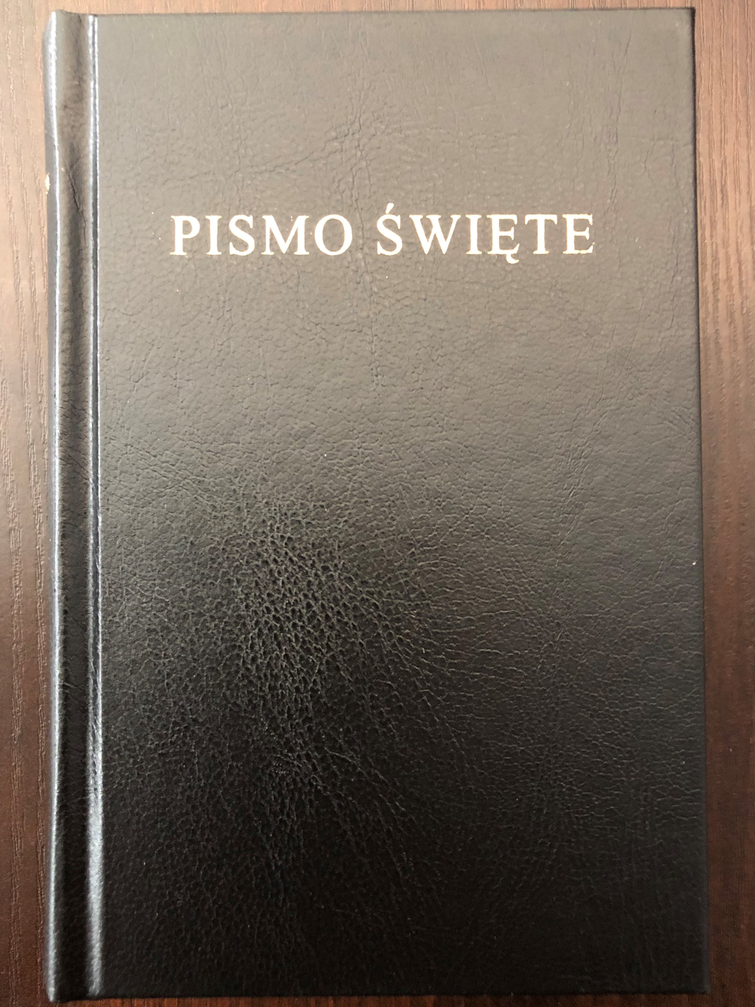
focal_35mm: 28
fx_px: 814
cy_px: 504
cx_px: 378
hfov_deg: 49.8
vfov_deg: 63.4
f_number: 1.8
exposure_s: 1/14
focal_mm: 3.99
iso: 100
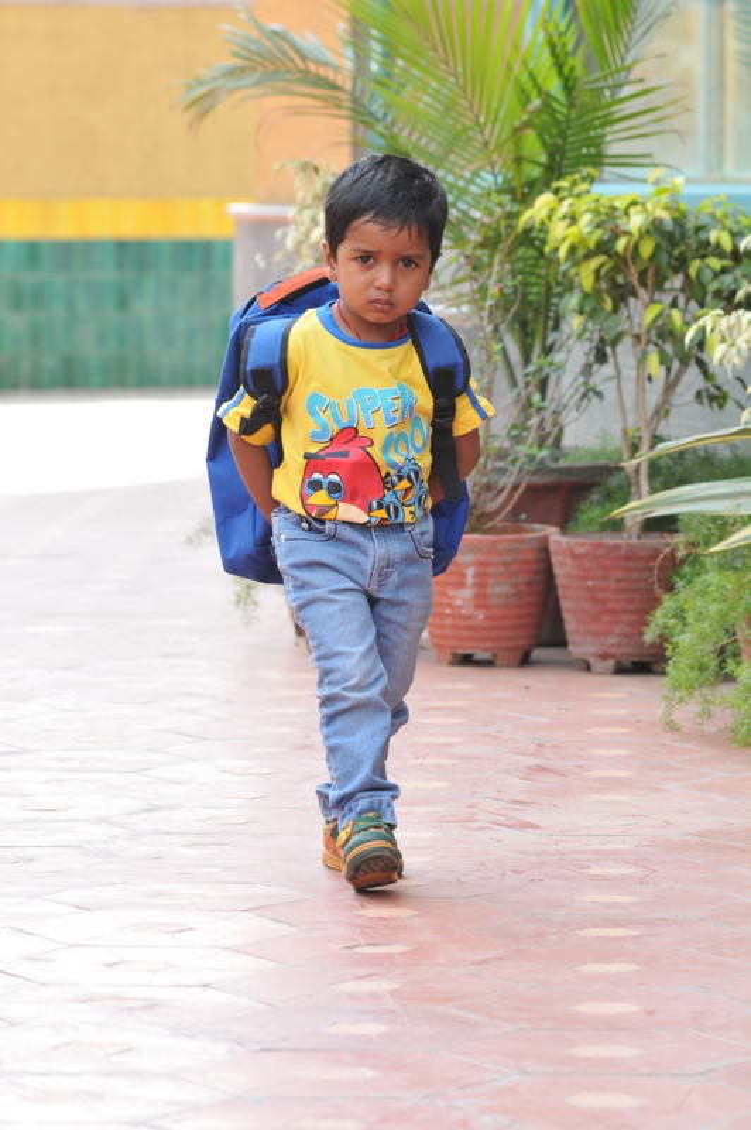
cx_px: 376
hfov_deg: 7.6
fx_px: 5642
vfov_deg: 11.4
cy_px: 565
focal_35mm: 180
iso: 400
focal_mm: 120
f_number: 5.6
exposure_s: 1/250
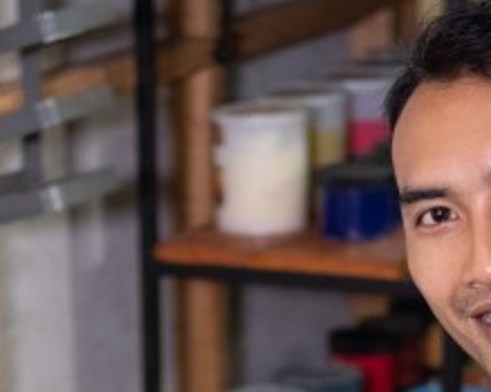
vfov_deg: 7.9
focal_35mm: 193
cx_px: 182
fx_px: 2803
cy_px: 588
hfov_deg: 10.0
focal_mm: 35
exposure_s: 1/200
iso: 800
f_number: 2
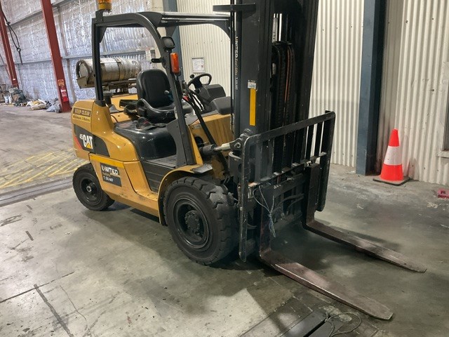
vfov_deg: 48.2
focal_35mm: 29
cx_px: 224
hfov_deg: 61.7
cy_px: 168
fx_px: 376
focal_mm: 3
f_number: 1.8
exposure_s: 1/50
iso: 250
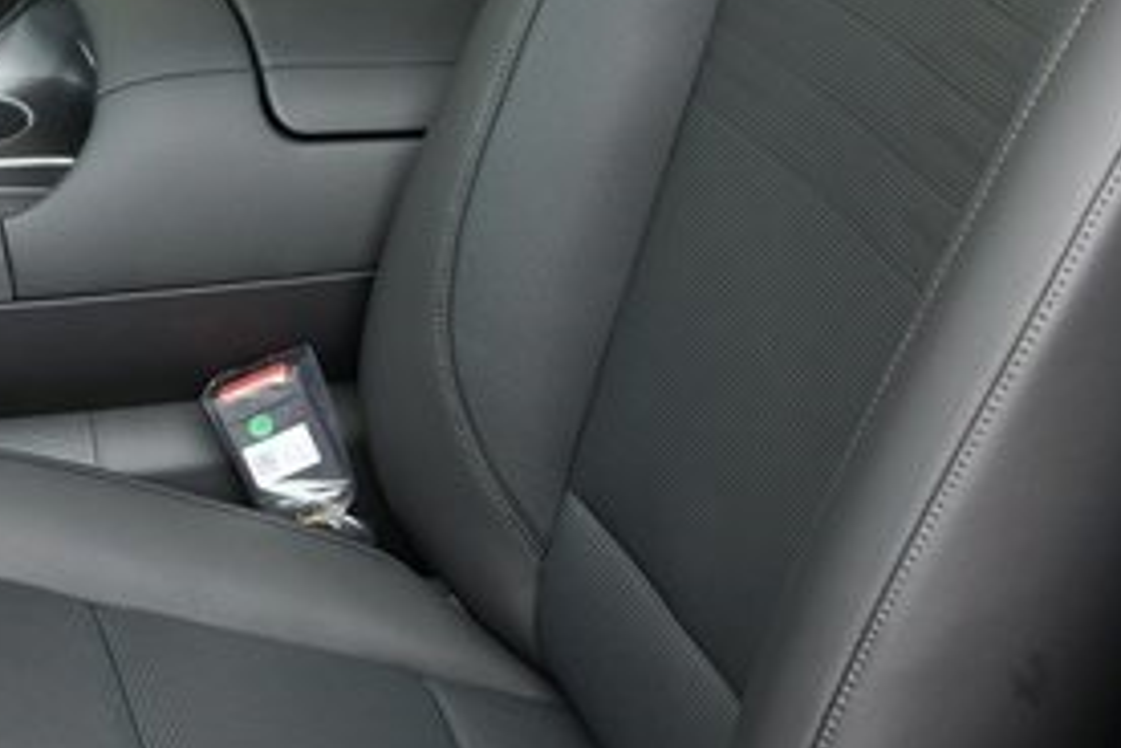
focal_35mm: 89
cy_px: 254
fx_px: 2771
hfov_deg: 22.7
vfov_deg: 15.3
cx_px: 325
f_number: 6.3
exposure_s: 1/30
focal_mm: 24
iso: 160
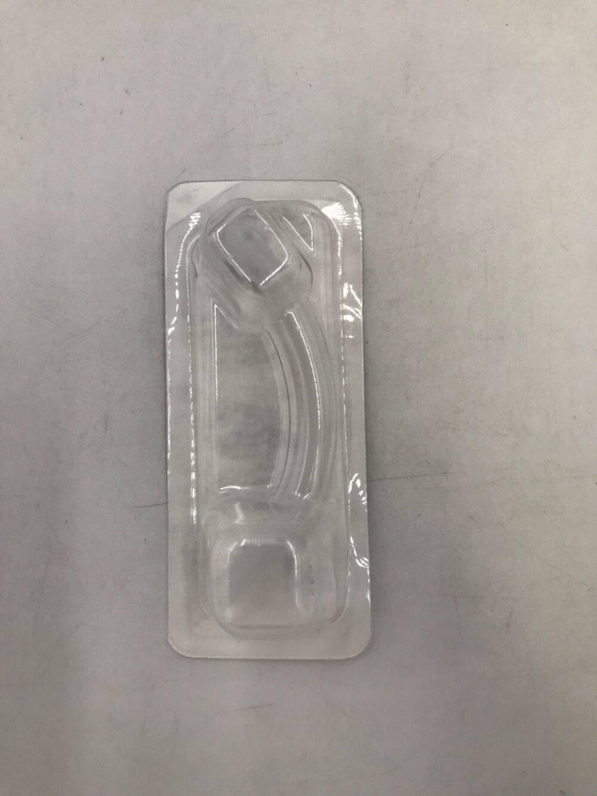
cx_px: 298
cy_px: 398
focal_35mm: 28
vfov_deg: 63.4
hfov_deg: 49.8
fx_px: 644
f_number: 1.8
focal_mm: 3.99
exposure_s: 1/120
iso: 40
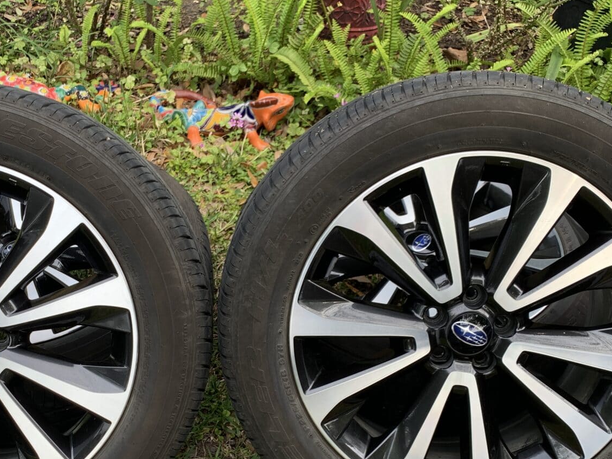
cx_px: 226
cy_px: 318
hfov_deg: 40.1
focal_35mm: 47
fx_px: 831
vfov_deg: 30.6
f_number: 1.8
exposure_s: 1/143
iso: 25
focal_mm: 4.25
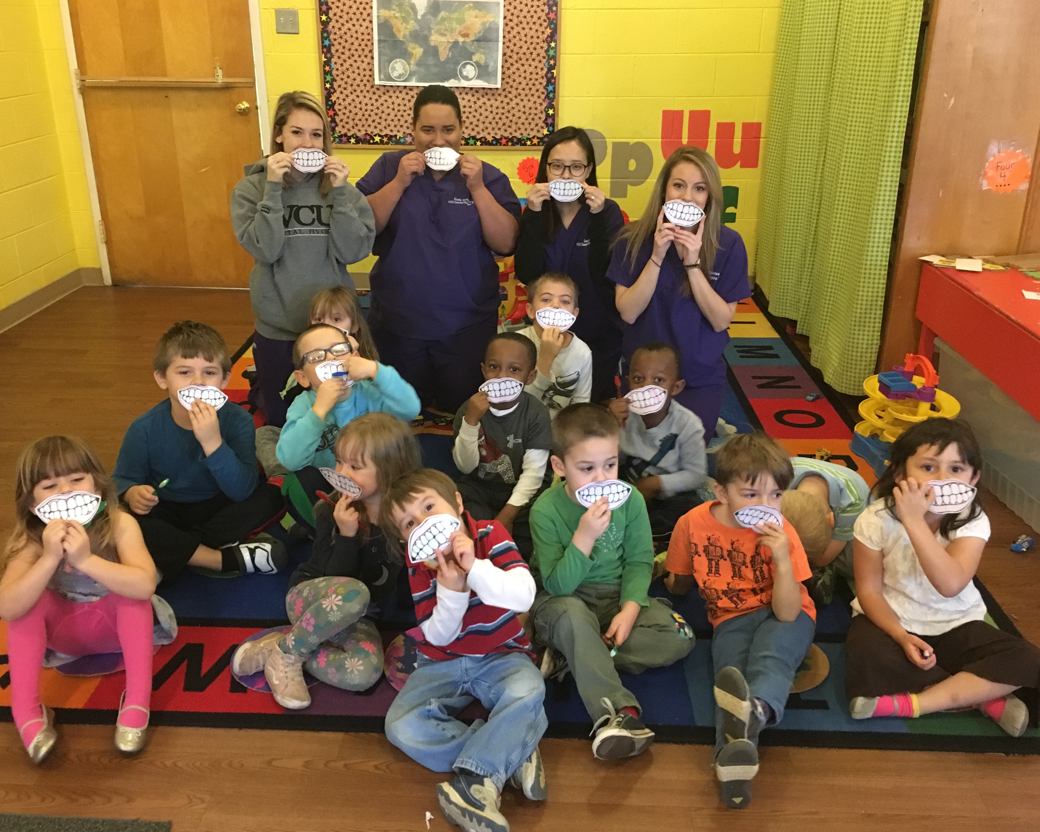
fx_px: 954
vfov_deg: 47.1
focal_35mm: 31
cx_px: 496
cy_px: 412
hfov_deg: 57.2
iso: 250
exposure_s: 1/15
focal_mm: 4.15
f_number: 2.2
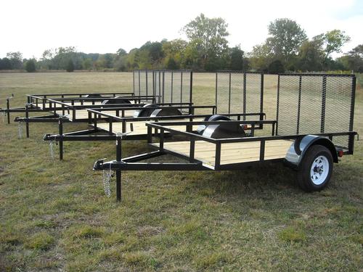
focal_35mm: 35
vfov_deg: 40.7
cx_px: 182
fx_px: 367
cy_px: 136
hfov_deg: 52.6
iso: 64
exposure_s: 1/309
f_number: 2.8
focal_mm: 5.7
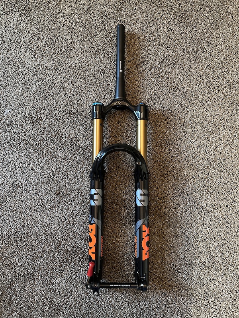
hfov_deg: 56.8
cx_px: 120
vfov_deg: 71.6
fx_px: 221
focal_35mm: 24
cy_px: 159
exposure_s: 1/30
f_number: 1.78
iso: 800
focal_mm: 6.86
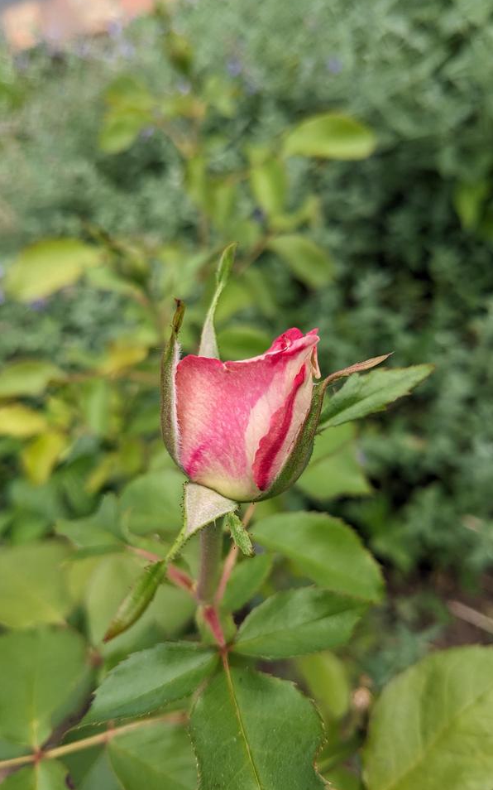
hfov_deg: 41.6
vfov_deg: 62.9
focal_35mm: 30
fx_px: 645
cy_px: 390
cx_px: 295
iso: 61
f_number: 1.73
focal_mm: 4.38
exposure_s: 1/1304
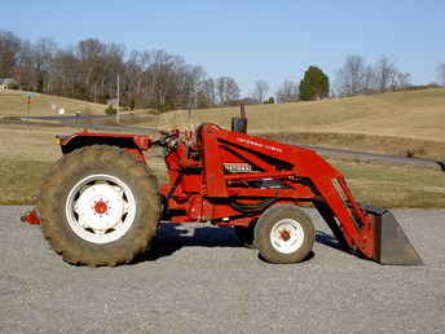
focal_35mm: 75
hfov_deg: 26.0
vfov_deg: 19.6
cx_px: 222
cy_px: 167
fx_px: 964
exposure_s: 1/250
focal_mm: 12.4
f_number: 7.1
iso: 50
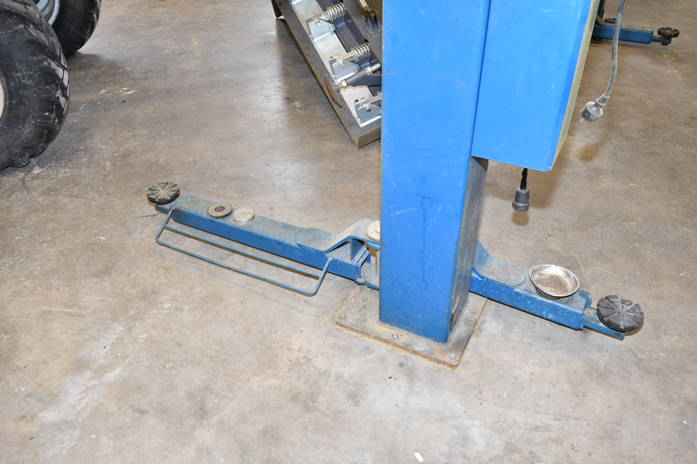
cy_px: 232
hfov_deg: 64.6
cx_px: 348
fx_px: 552
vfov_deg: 45.7
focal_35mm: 28
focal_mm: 19
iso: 2500
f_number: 6.3
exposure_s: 1/100
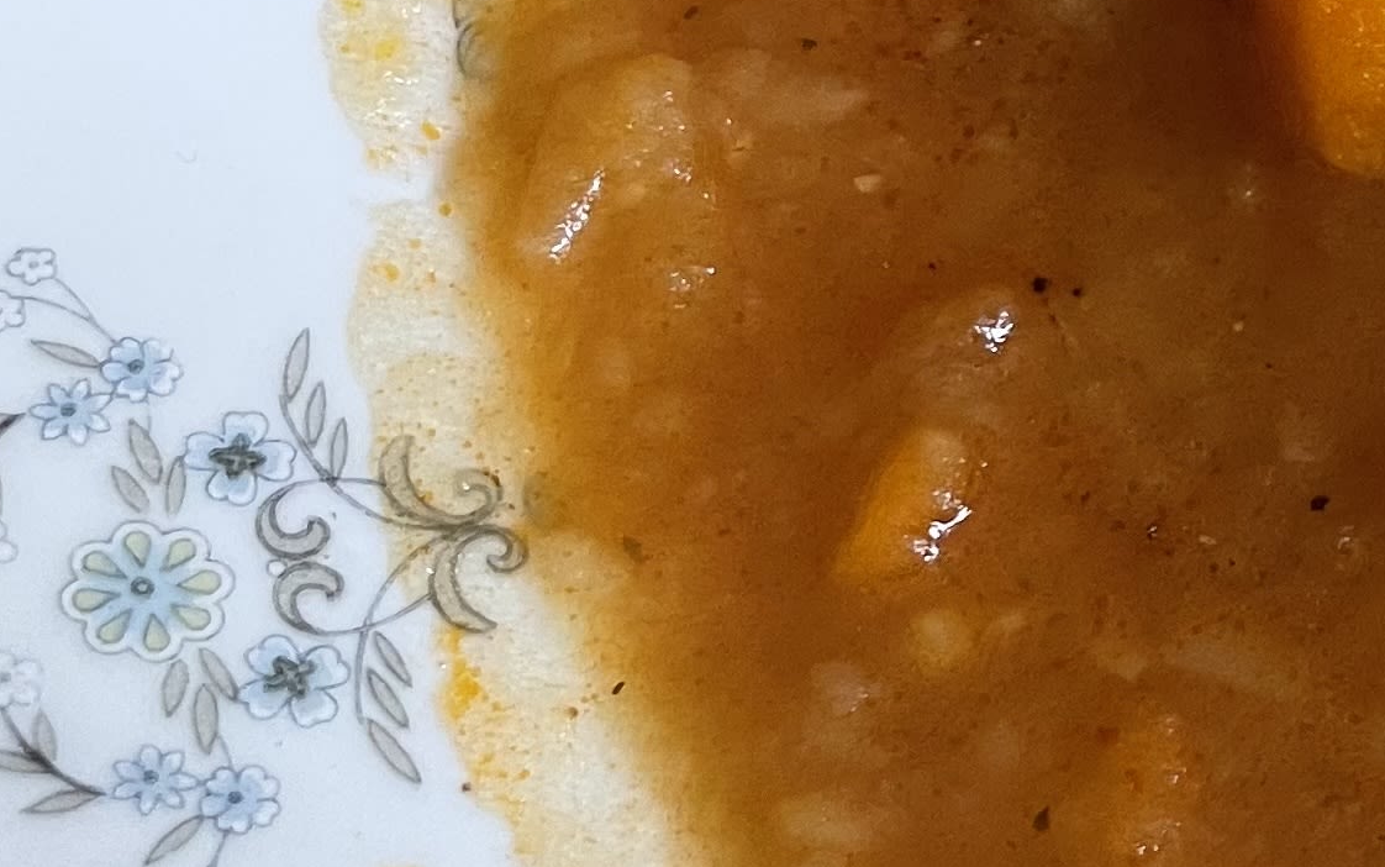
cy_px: 110
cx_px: 2006
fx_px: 3738
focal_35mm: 99
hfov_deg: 18.8
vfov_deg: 13.1
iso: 125
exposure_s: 1/67
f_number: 1.6
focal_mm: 4.2
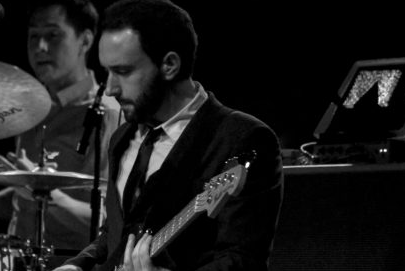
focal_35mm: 342
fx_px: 3848
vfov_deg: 4.0
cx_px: 130
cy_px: 164
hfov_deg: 6.0
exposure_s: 1/200
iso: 1600
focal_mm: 165
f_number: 5.6
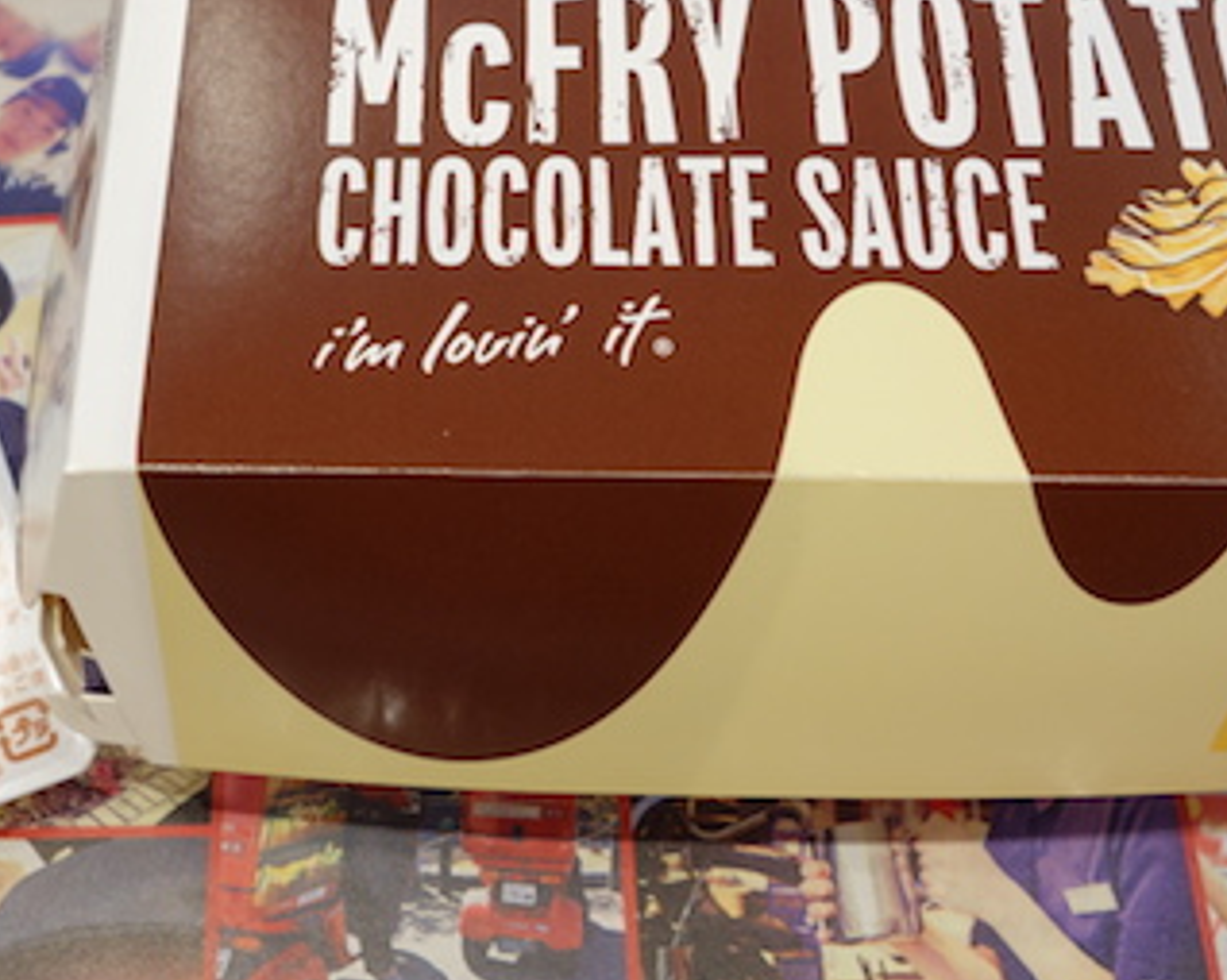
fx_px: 1742
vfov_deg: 31.4
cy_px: 461
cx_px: 467
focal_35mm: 48
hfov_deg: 38.6
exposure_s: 1/25
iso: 125
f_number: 5
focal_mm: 10.4
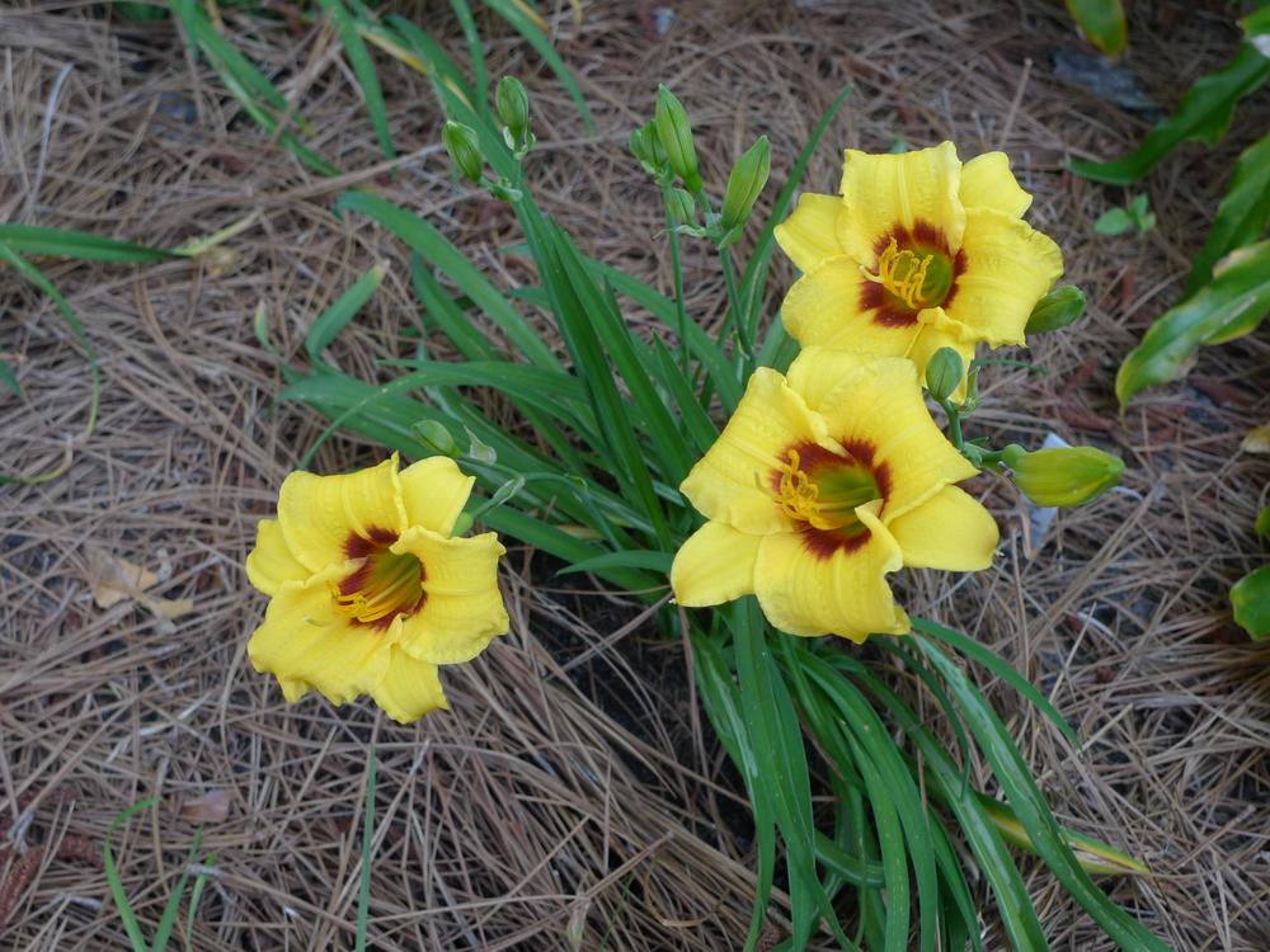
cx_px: 635
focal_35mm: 37
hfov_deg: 50.1
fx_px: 1357
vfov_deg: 38.7
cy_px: 476
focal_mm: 7.9
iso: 80
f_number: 3.2
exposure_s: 1/50
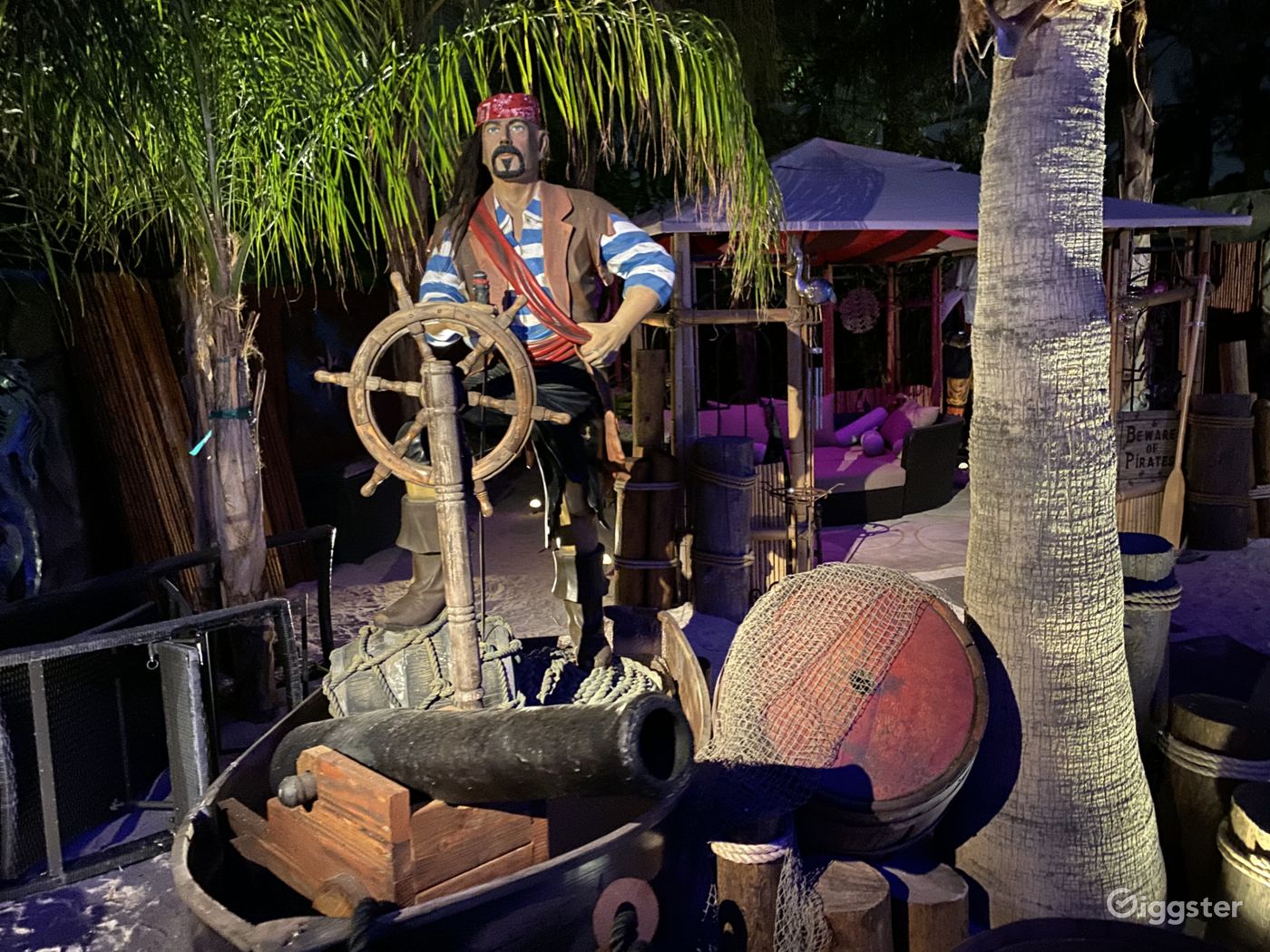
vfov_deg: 53.1
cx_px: 635
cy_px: 476
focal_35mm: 26
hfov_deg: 67.3
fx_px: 954
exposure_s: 1/8
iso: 640
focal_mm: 4.25
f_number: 1.8
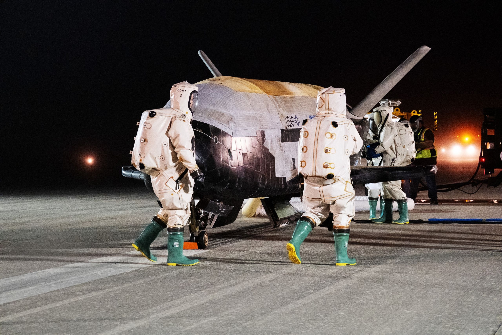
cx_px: 251
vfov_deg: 10.7
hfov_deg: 16.0
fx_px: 1785
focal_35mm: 128
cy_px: 168
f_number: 5.6
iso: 12800
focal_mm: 85.4
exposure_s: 1/250
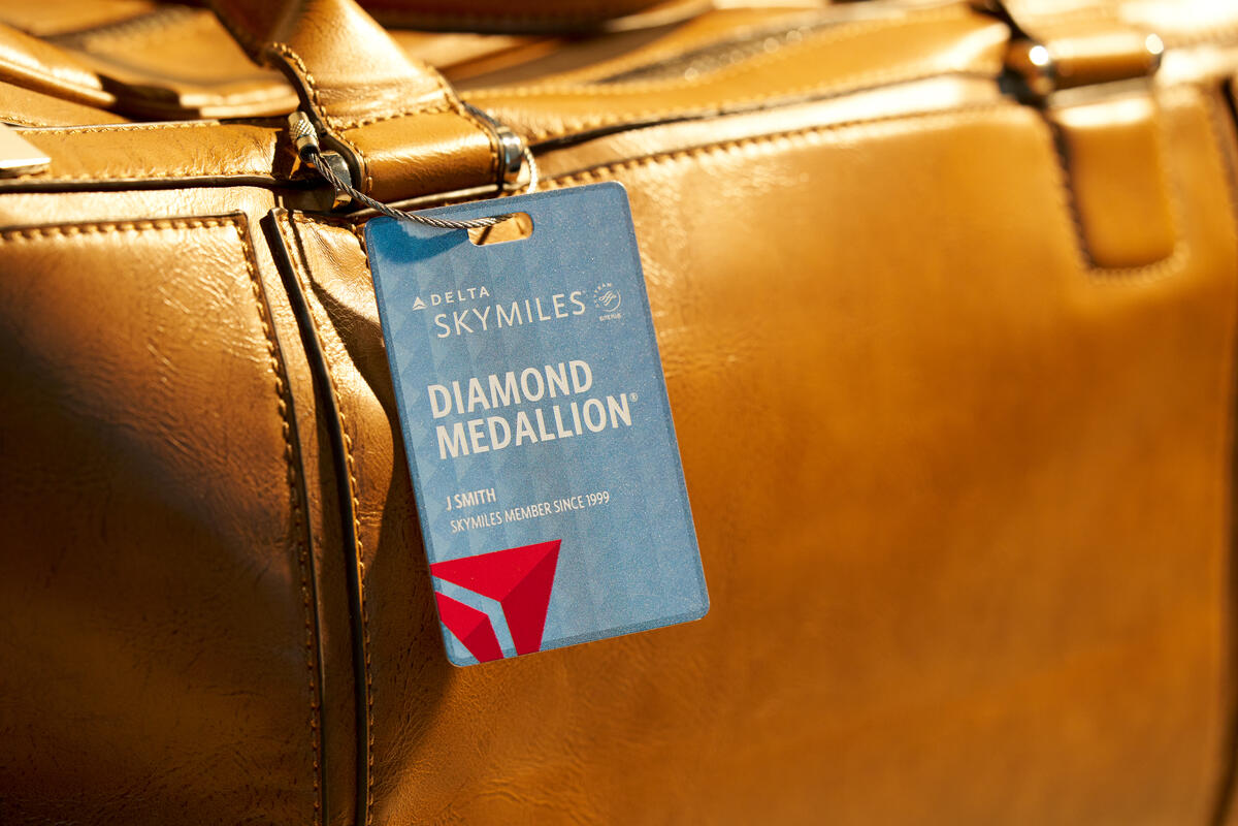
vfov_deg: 15.2
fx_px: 3095
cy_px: 413
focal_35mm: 90
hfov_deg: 22.6
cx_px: 619
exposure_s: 1/250
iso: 2500
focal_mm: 90
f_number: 4
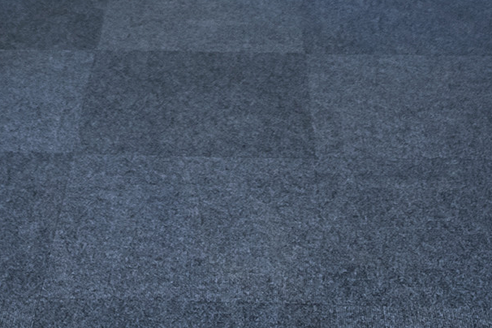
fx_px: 1353
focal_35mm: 99
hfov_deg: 20.1
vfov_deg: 11.6
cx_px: 32
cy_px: -434
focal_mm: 20
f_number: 4
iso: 500
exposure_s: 1/60
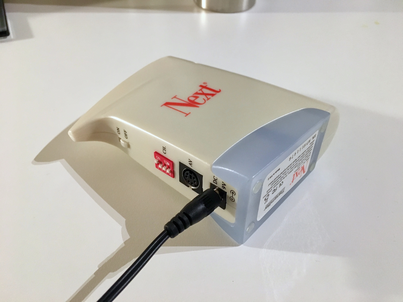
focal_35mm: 29
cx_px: 202
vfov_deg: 48.2
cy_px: 151
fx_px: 338
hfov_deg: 61.7
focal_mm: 4.15
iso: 200
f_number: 2.2
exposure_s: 1/25
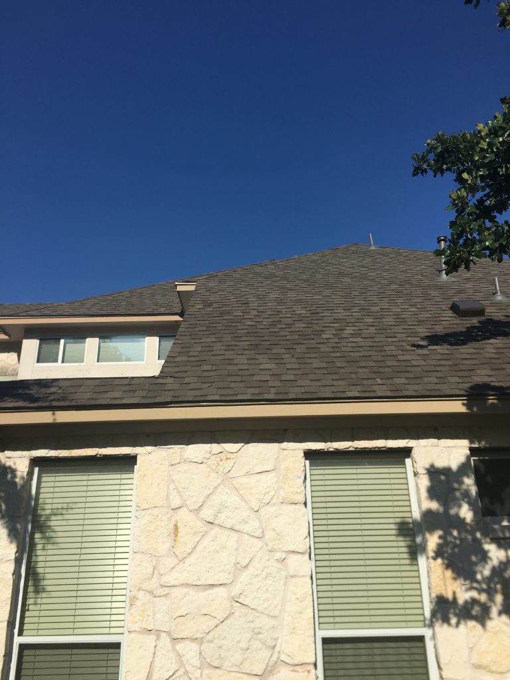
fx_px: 570
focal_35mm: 29
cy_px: 340
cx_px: 255
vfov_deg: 61.7
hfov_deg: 48.2
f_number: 2.2
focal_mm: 4.15
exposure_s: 1/3344
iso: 25
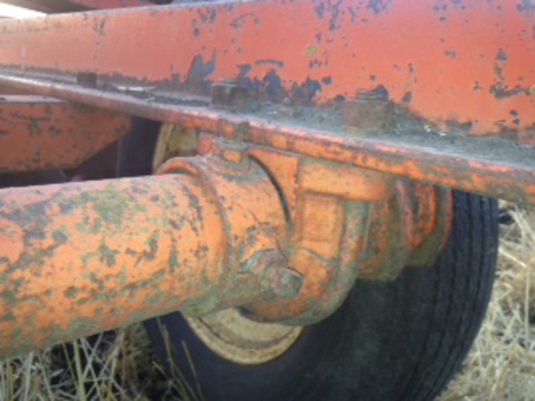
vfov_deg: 40.7
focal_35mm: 35
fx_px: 541
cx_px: 268
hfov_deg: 52.6
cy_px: 200
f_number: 2.4
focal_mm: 4.28
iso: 80
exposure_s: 1/20
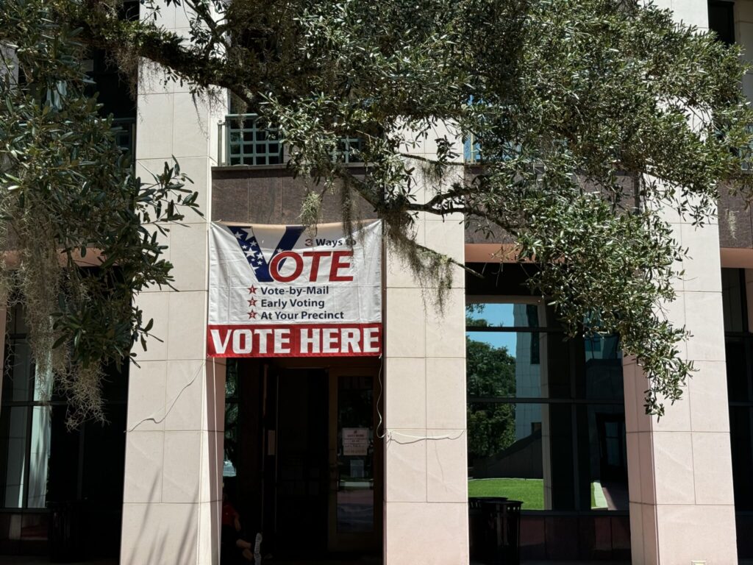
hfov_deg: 39.7
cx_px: 376
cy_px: 282
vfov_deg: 30.3
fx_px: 1044
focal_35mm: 48
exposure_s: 1/2415
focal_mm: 6.76
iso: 64
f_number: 1.78
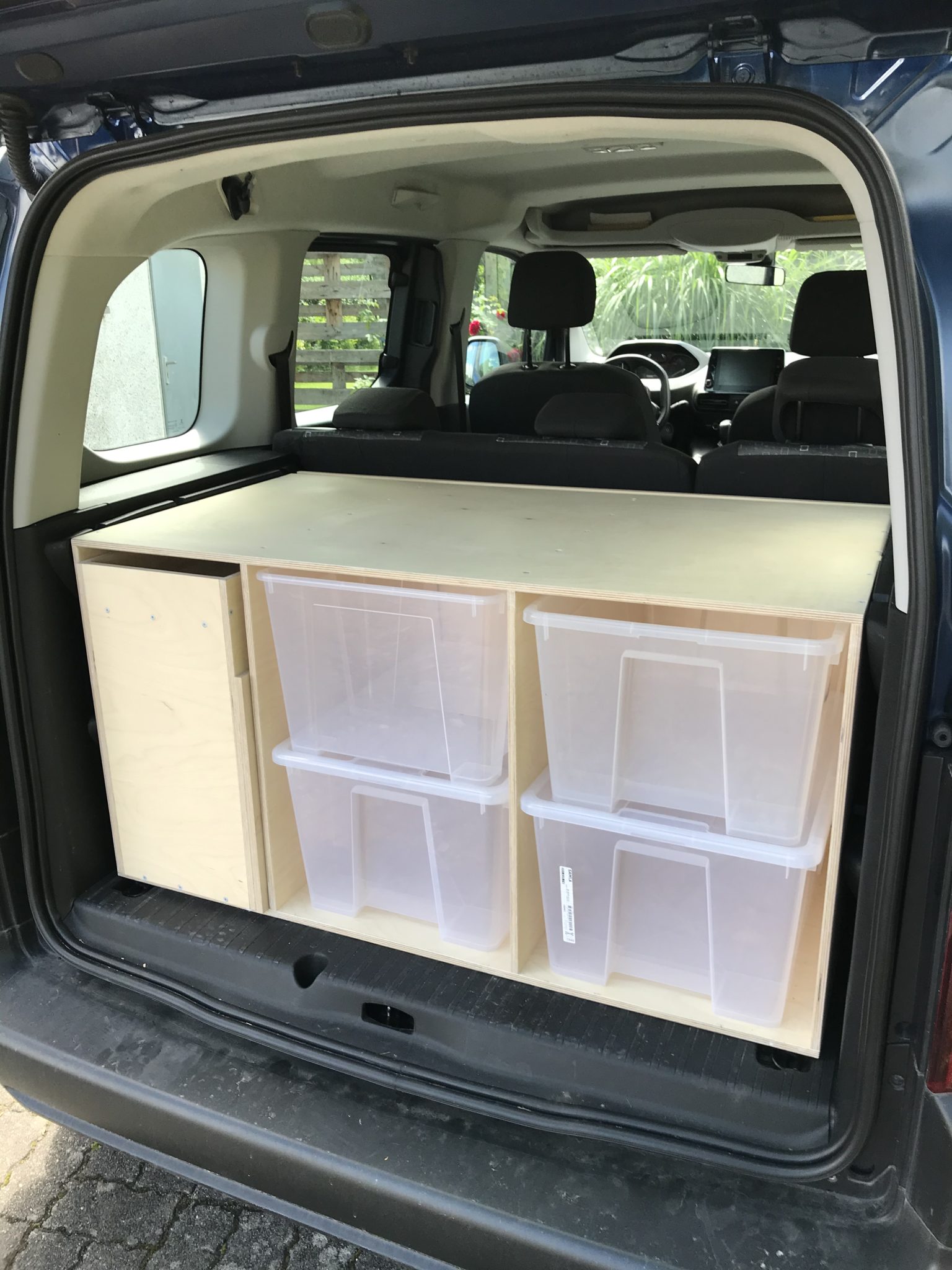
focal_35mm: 28
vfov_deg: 63.4
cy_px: 635
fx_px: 1027
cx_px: 476
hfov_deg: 49.7
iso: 20
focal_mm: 3.99
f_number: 1.8
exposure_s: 1/224
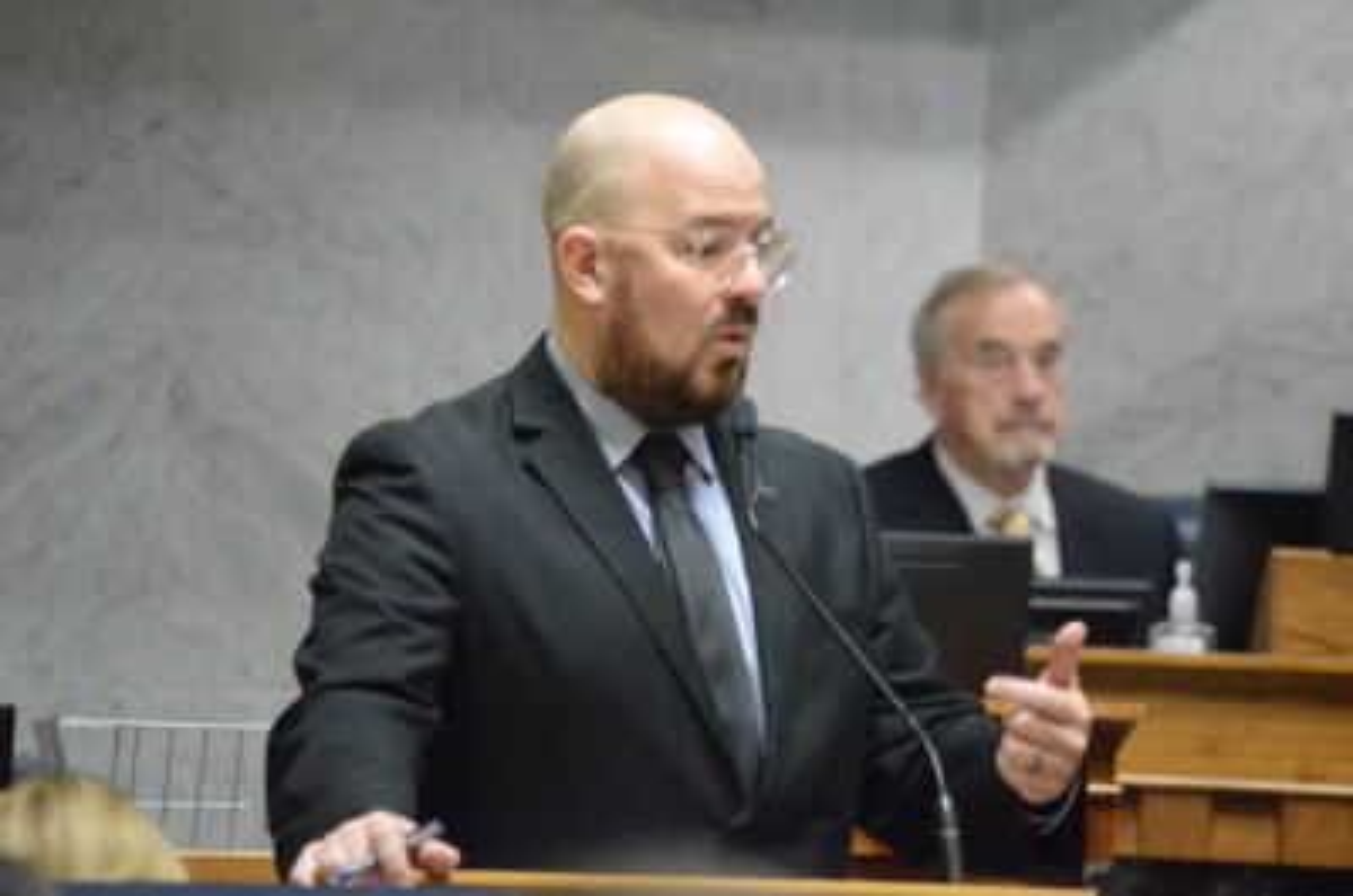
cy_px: 448
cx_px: 676
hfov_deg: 6.9
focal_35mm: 300
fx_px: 11252
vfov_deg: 4.6
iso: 6400
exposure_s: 1/50
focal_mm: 200
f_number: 5.6
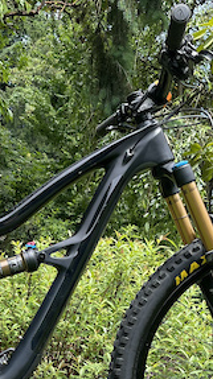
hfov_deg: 15.2
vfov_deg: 26.0
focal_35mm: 79
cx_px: 45
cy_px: 338
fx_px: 795
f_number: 1.6
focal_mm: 5.1
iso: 32
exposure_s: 1/726
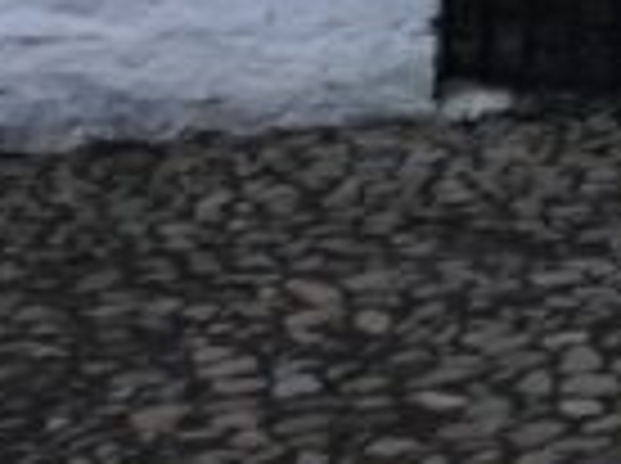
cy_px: -45
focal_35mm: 156
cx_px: 760
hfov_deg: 12.4
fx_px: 2794
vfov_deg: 9.4
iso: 125
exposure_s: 1/4
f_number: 1.8
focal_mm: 3.99
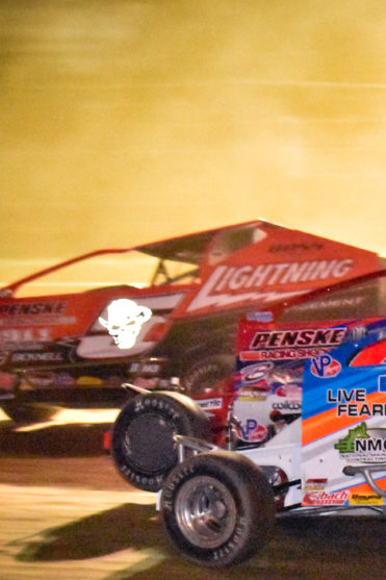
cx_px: 410
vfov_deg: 9.6
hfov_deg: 6.4
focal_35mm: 215
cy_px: 378
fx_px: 3460
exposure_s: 1/200
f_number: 4.5
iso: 25600
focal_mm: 70
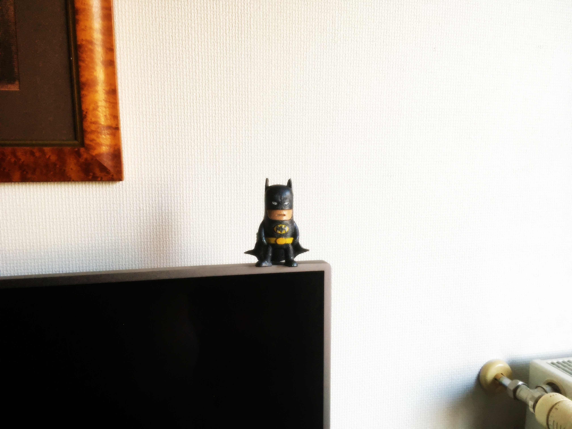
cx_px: 286
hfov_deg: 61.7
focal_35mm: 29
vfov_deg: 48.2
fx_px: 479
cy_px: 214
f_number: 2.2
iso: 64
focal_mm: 4.15
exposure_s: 1/33
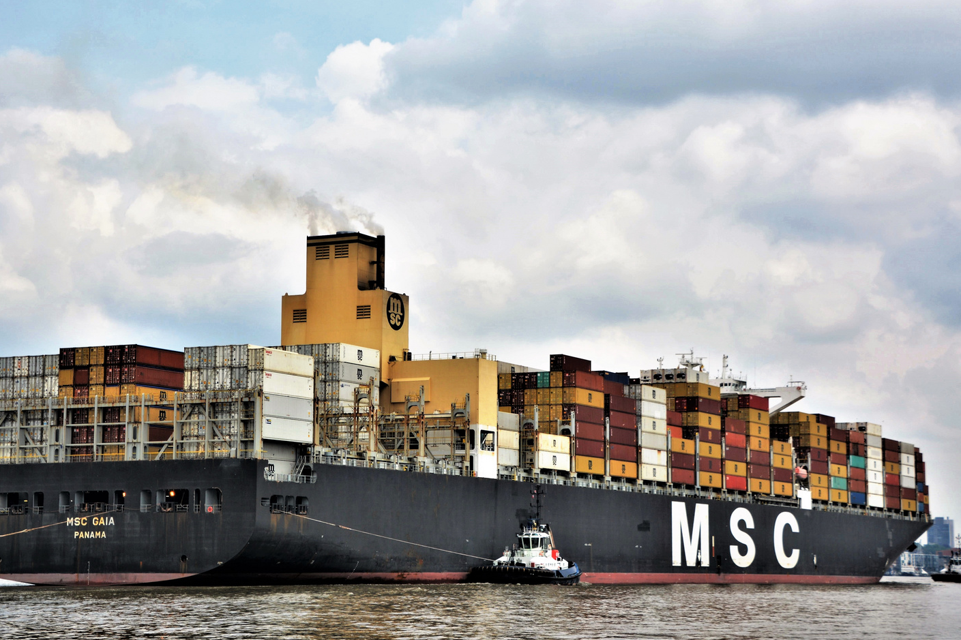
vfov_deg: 19.7
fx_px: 1842
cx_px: 428
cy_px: 339
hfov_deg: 29.2
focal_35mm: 69
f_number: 8
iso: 100
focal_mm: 40
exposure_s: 1/250
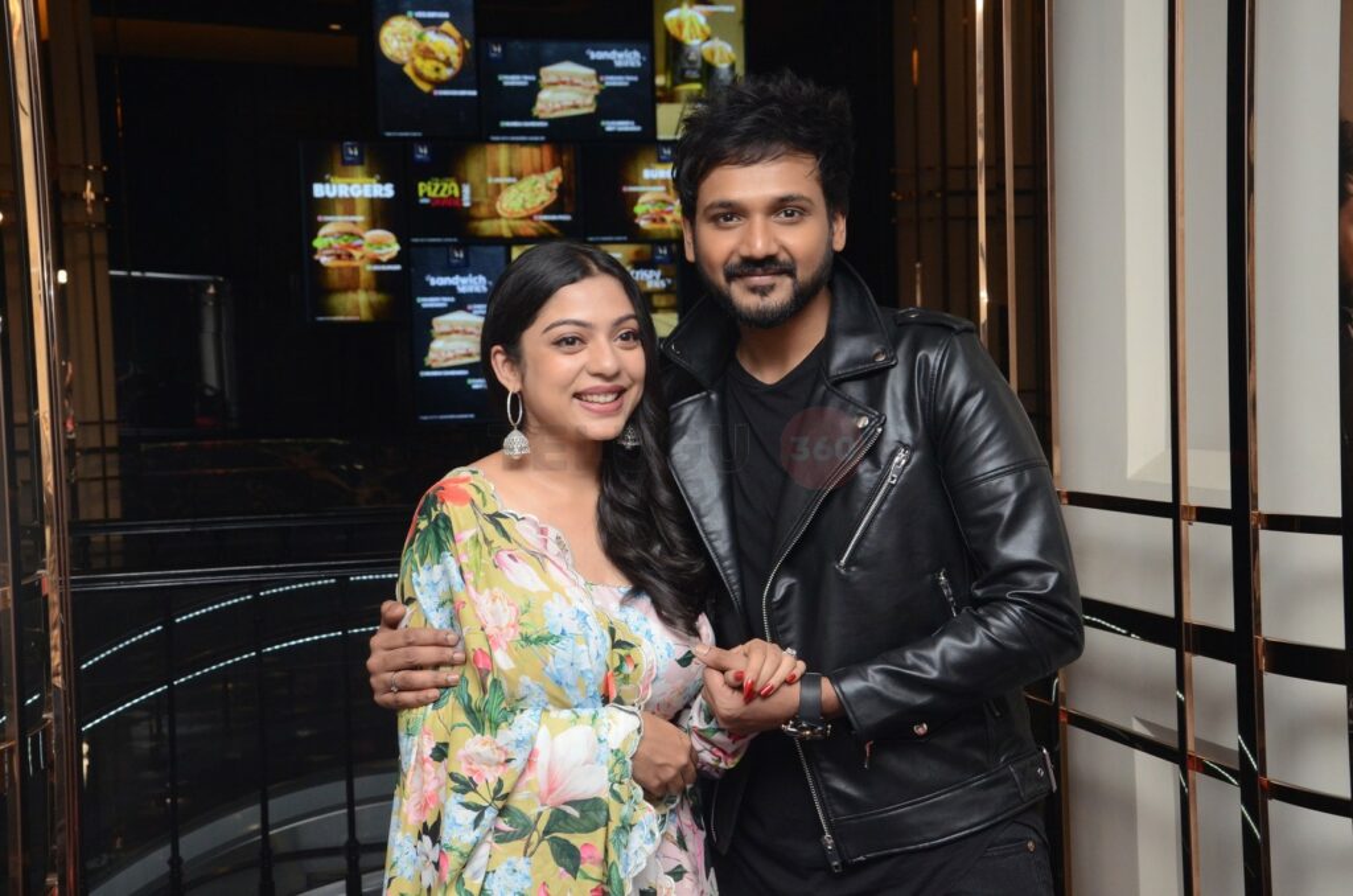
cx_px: 676
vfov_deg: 25.6
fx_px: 1969
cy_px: 448
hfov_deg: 37.9
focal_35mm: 52
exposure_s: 1/125
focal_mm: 35
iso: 1250
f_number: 6.3
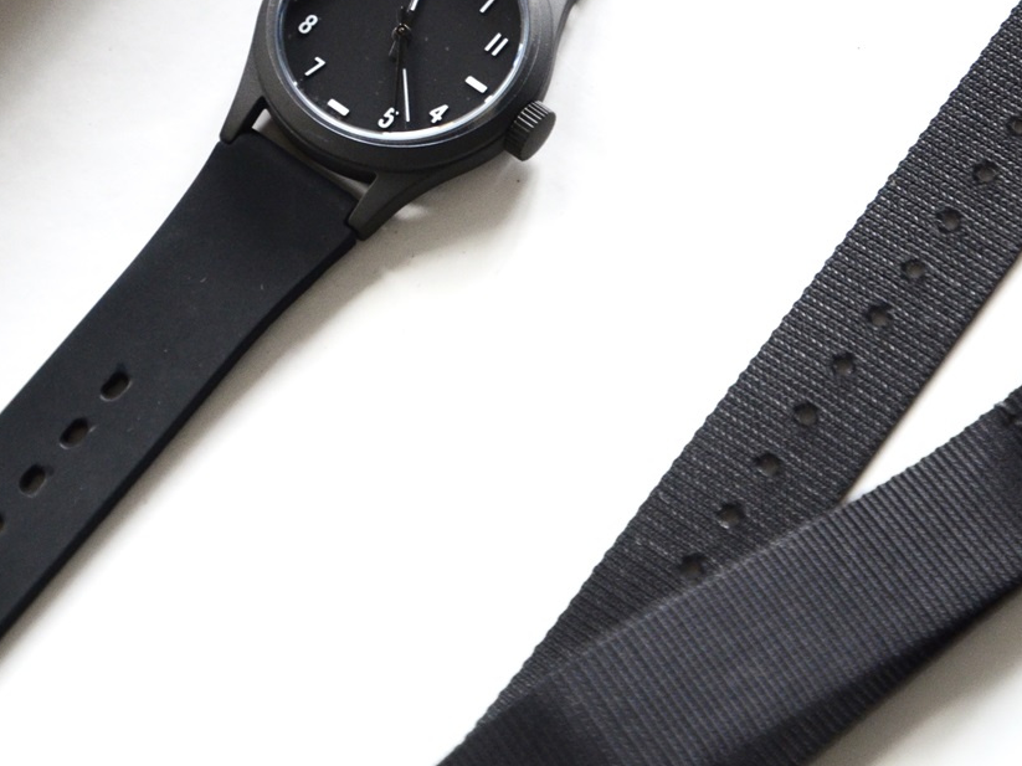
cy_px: 4
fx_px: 4517
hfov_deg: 12.9
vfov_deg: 9.6
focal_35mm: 153
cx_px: 572
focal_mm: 58
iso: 1250
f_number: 5
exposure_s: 1/60
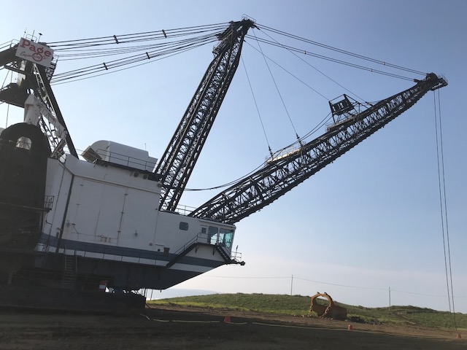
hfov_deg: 63.4
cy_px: 175
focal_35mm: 28
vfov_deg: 49.7
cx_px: 234
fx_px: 378
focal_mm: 3.99
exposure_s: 1/4000
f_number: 1.8
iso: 20
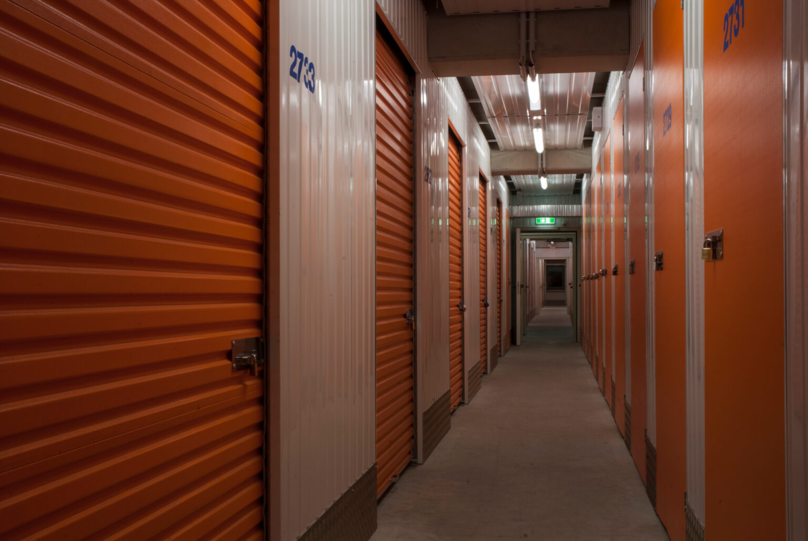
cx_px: 404
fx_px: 977
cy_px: 270
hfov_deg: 44.9
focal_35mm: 44
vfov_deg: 30.9
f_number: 25
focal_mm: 29
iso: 125
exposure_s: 2
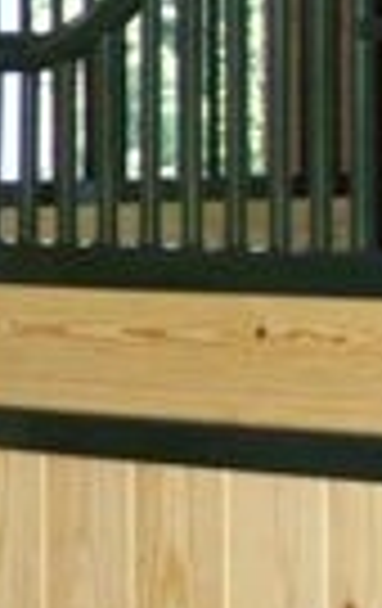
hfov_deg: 4.5
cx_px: -768
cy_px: 387
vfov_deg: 7.5
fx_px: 4656
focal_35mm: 281
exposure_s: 1/200
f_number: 3.4
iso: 400
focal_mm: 9.4
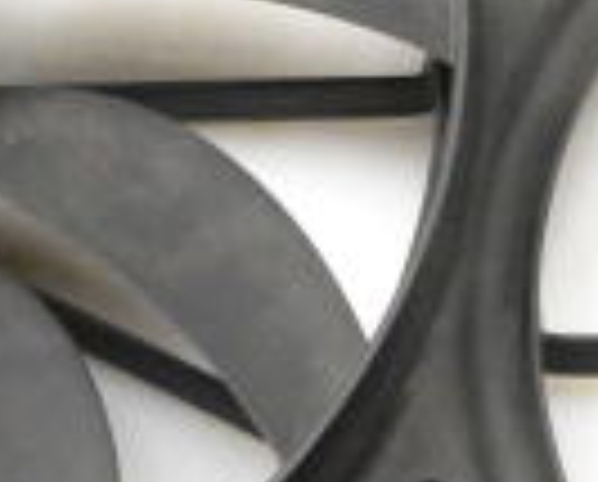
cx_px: 108
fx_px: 4222
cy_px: 743
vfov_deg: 6.4
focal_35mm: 238
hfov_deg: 8.1
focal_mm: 22
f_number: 9
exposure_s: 1/320
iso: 6400
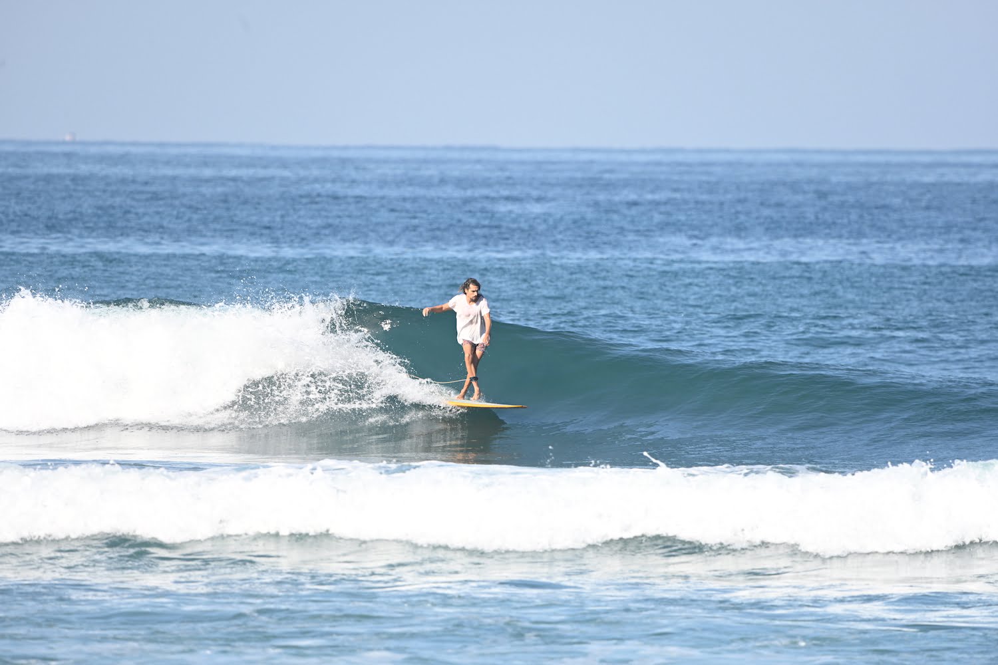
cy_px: 332
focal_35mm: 600
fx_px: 16632
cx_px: 499
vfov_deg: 2.3
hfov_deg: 3.4
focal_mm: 600
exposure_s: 1/500
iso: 250
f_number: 9
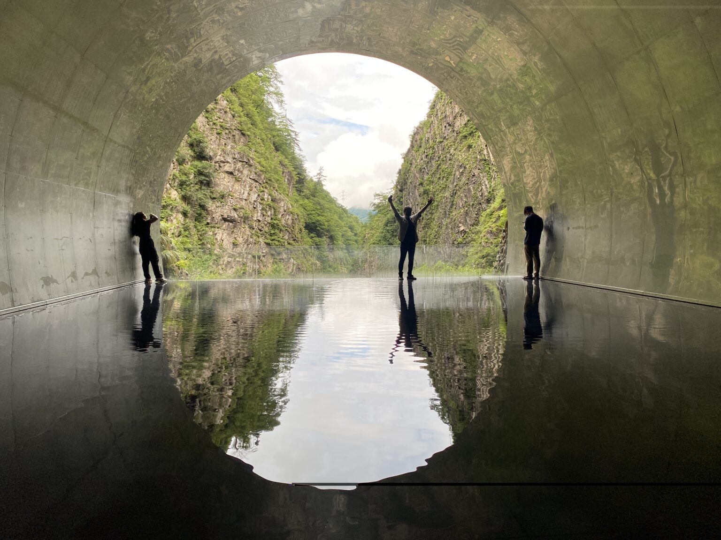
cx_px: 360
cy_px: 270
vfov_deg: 53.1
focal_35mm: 26
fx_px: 542
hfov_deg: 67.3
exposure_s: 1/487
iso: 32
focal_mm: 4.25
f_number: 1.8
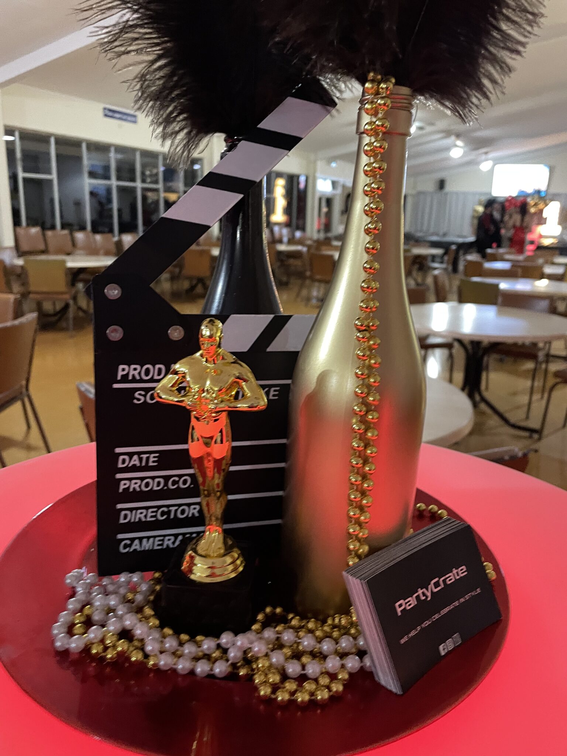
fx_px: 568
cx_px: 284
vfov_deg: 67.3
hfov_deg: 53.1
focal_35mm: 26
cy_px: 378
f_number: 1.6
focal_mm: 4.2
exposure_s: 1/25
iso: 500
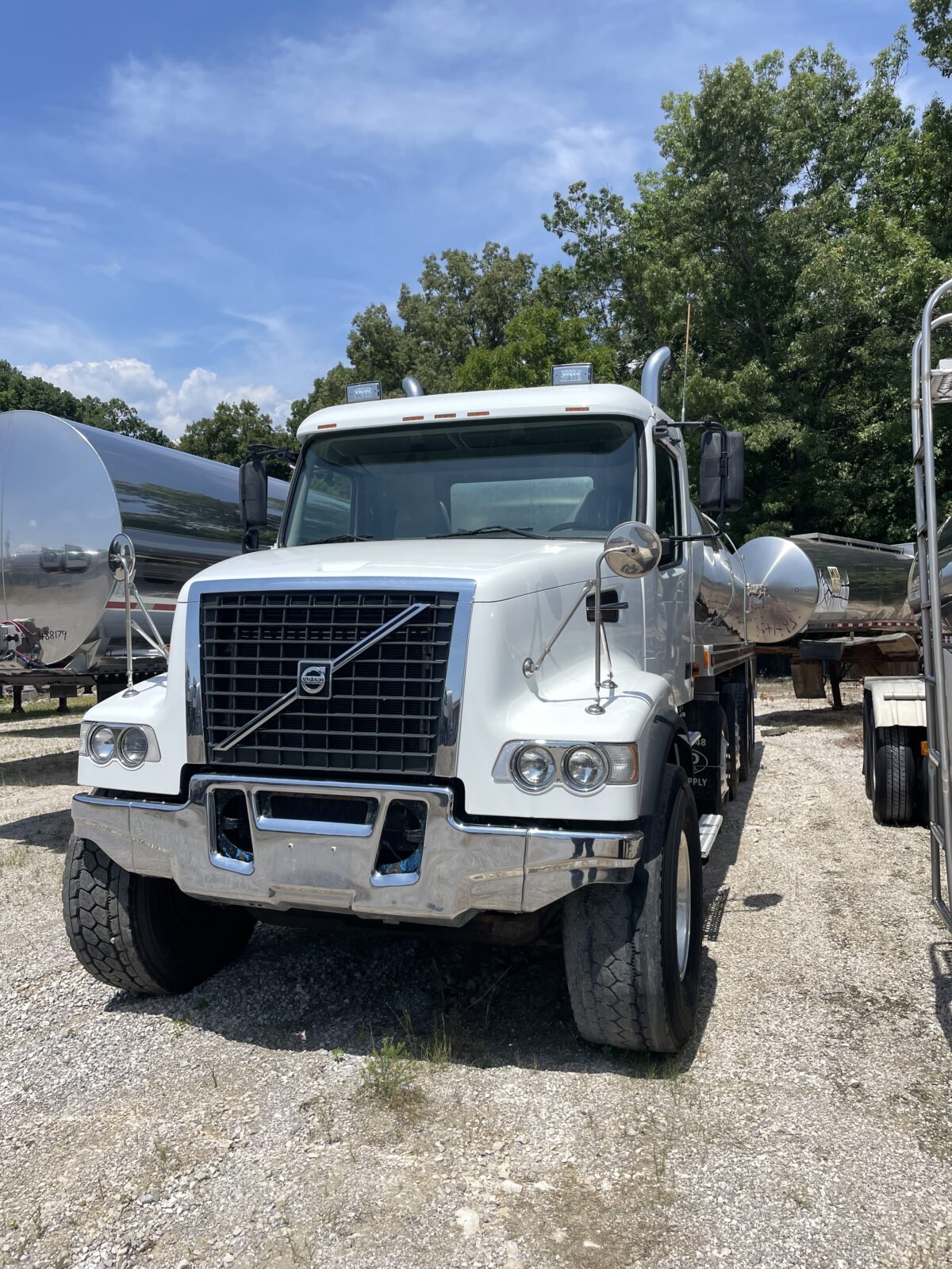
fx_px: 953
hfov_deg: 53.1
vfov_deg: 67.3
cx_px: 476
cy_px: 634
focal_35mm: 26
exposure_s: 1/5291
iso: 32
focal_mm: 4.2
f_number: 1.6
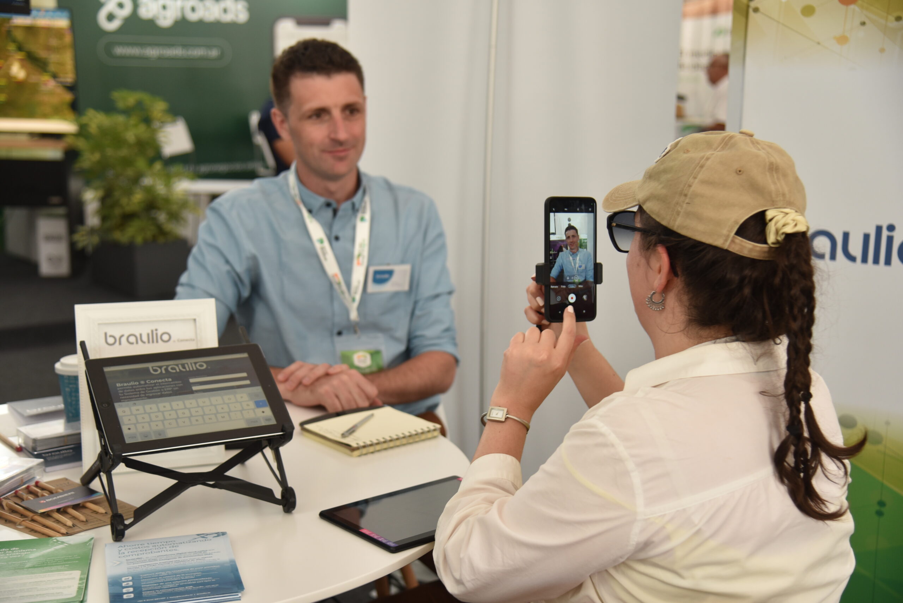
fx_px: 1305
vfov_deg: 26.0
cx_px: 452
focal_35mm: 52
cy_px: 302
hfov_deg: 38.2
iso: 560
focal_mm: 52
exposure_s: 1/60
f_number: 4
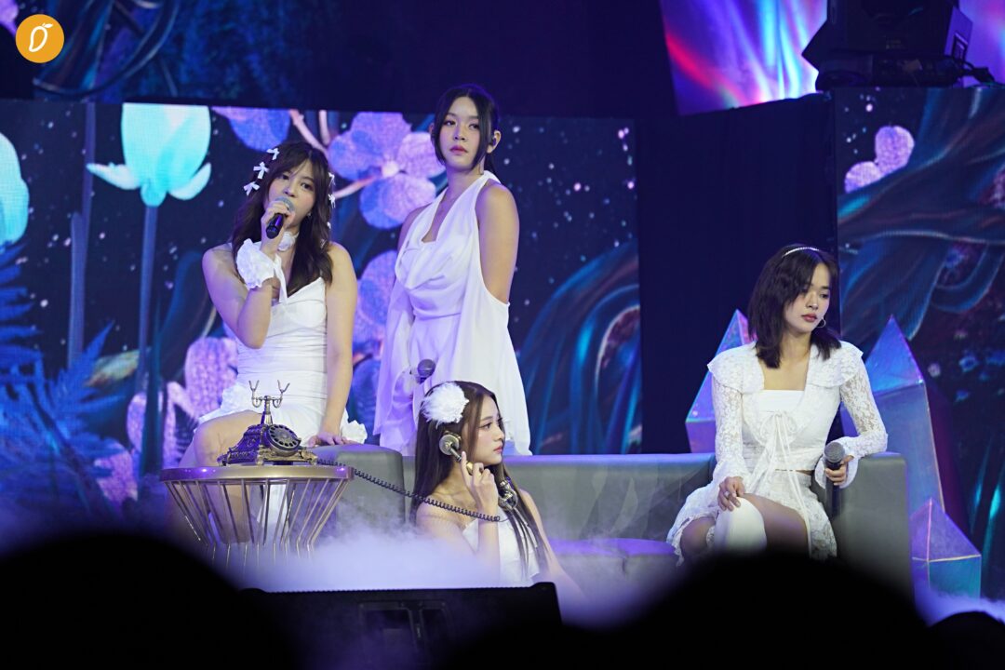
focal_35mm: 400
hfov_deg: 5.2
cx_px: 502
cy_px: 335
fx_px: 11166
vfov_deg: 3.4
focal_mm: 400
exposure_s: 1/100
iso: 1250
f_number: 6.3
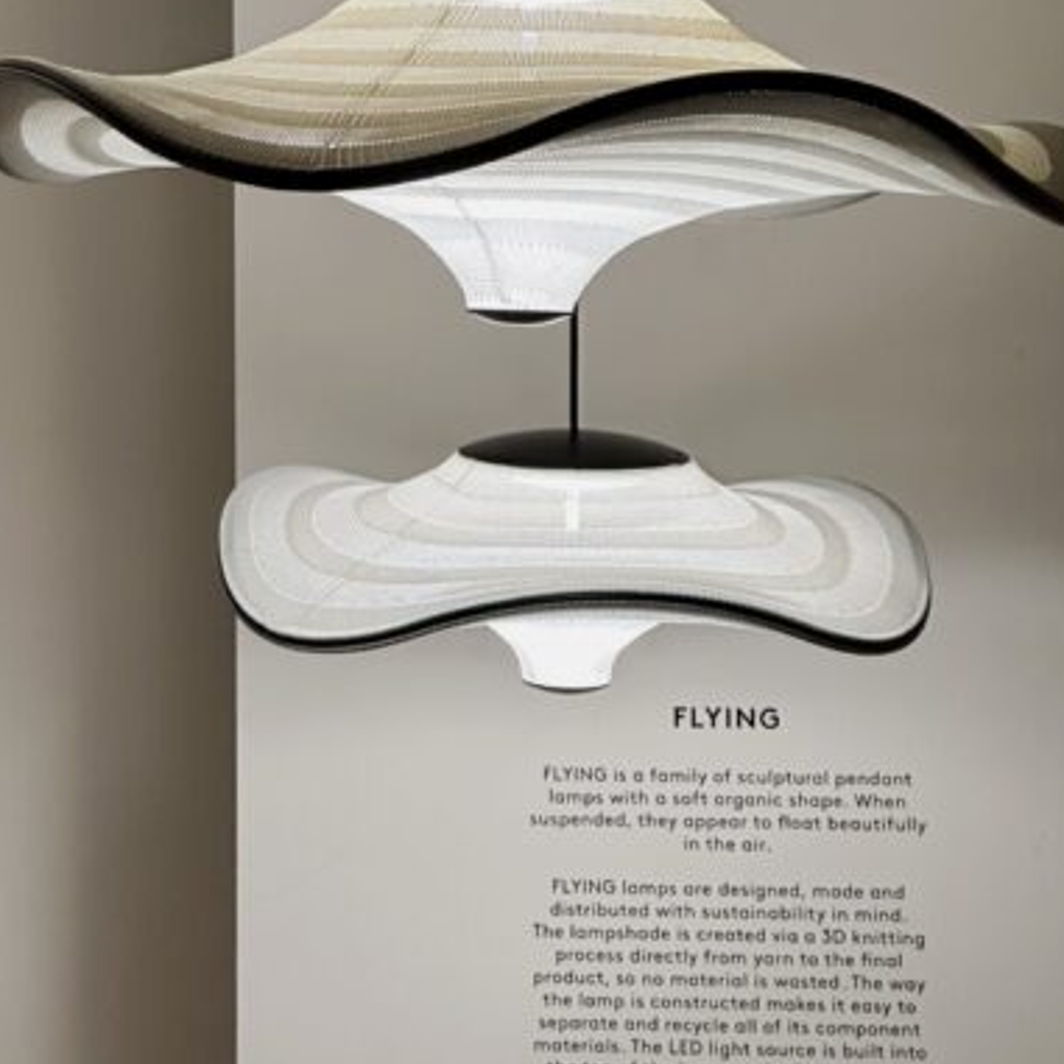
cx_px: 377
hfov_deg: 12.2
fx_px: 4973
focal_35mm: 143
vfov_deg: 12.1
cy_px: 20
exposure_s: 1/100
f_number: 2.8
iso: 200
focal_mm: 9
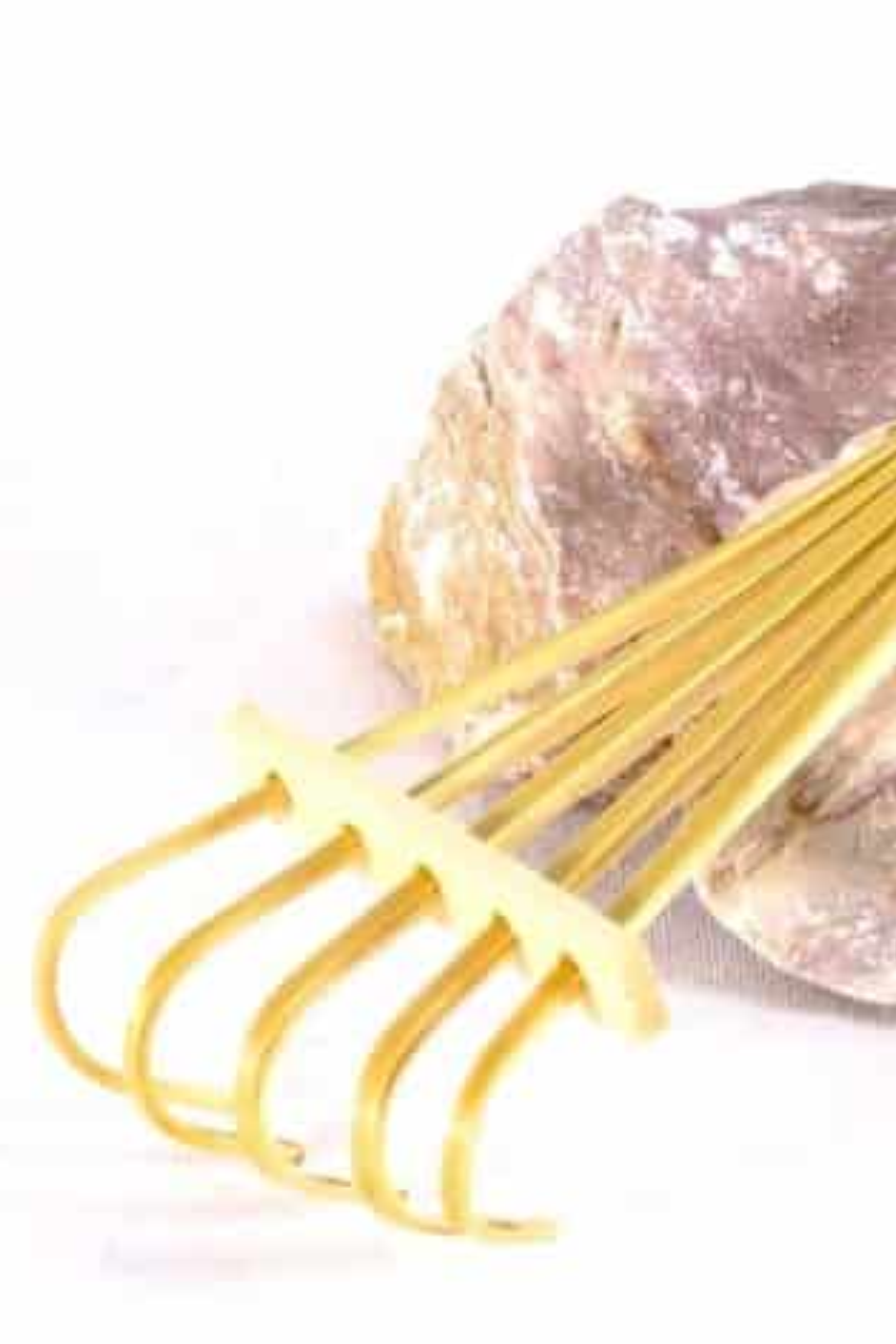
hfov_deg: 3.0
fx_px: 17209
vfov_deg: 4.5
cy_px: 117
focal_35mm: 461
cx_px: 946
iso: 800
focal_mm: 120.6
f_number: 14
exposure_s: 1/20
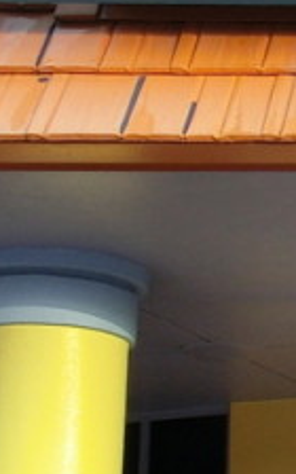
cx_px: 772
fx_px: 2310
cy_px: 411
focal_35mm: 179
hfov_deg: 6.8
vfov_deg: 11.6
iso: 100
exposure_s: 1/60
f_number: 3.9
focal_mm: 6.61
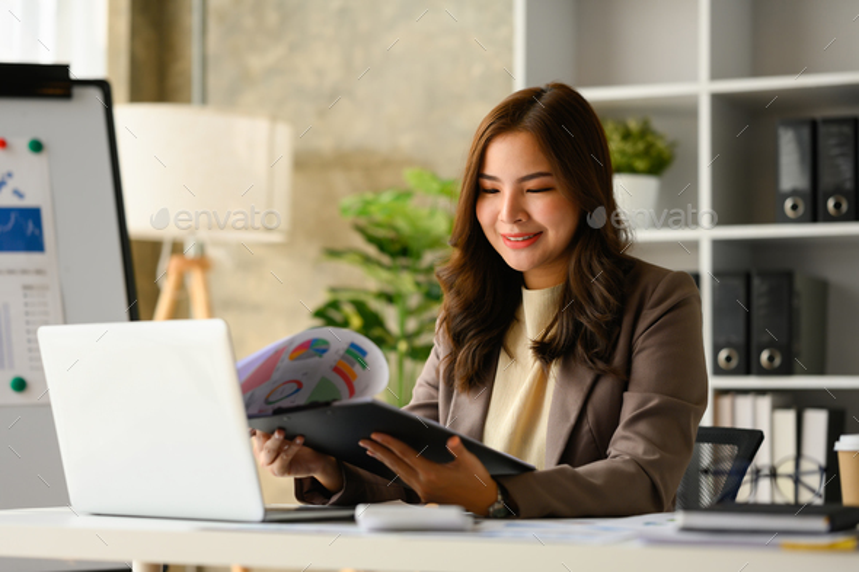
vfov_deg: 16.1
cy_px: 286
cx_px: 430
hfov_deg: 23.9
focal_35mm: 85
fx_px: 2028
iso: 250
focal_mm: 85
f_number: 2.2
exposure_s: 1/1250
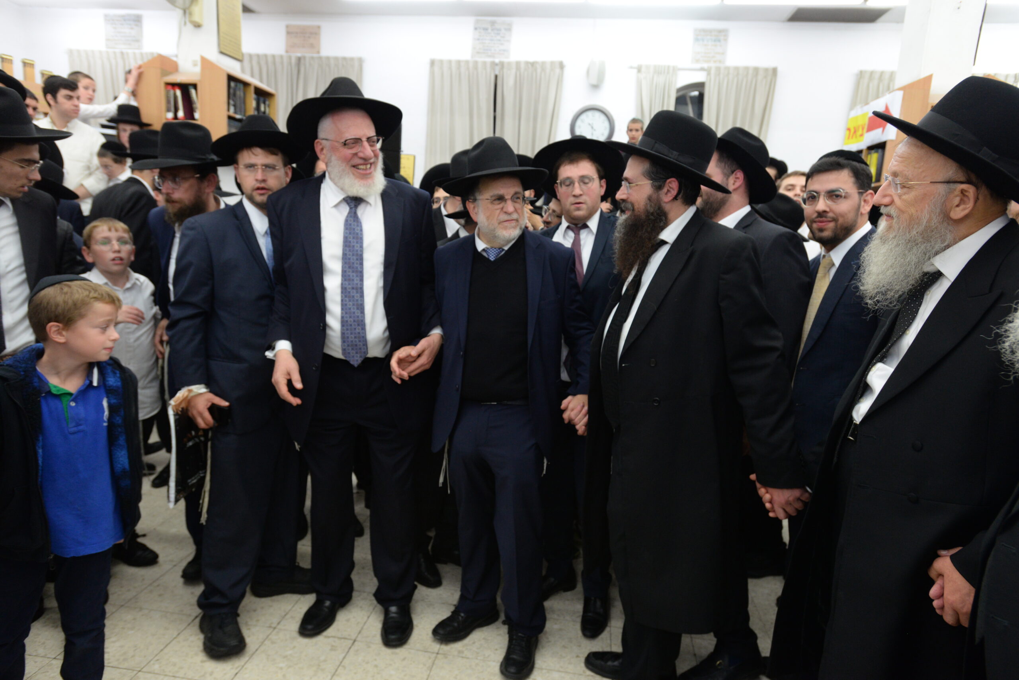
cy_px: 340
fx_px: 679
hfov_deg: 73.7
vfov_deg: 53.1
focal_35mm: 24
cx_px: 510
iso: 1600
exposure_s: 1/250
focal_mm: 24
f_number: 4.5
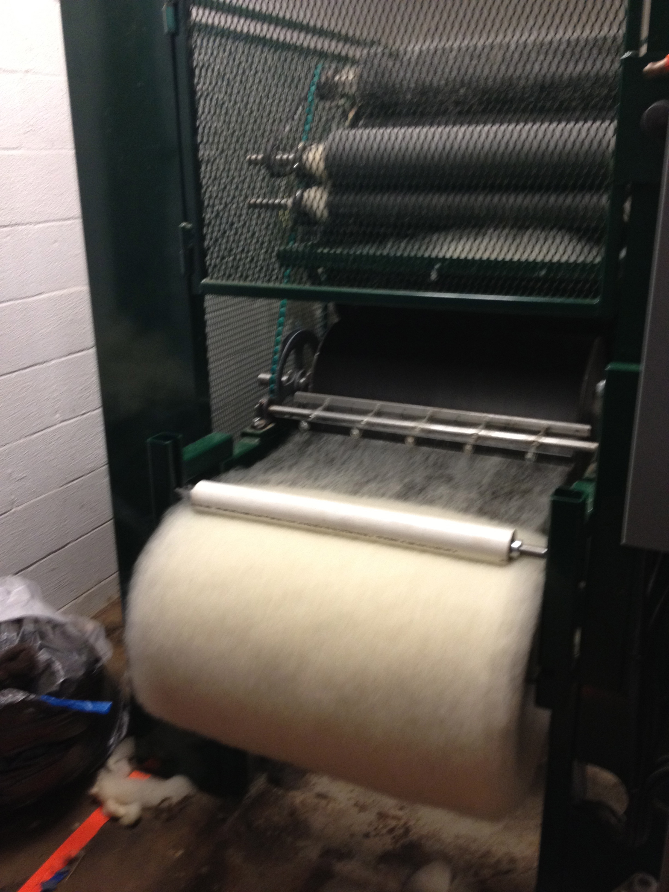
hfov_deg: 40.7
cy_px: 446
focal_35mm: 35
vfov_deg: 52.6
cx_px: 334
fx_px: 902
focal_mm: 4.28
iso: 160
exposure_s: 1/20
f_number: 2.4
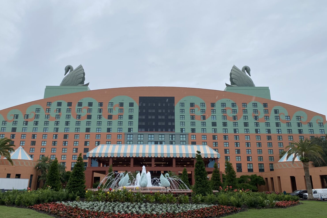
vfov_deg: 46.4
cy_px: 112
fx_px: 254
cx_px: 159
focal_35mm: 28
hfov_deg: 65.5
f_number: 1.8
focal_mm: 4.25
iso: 32
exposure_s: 1/1072
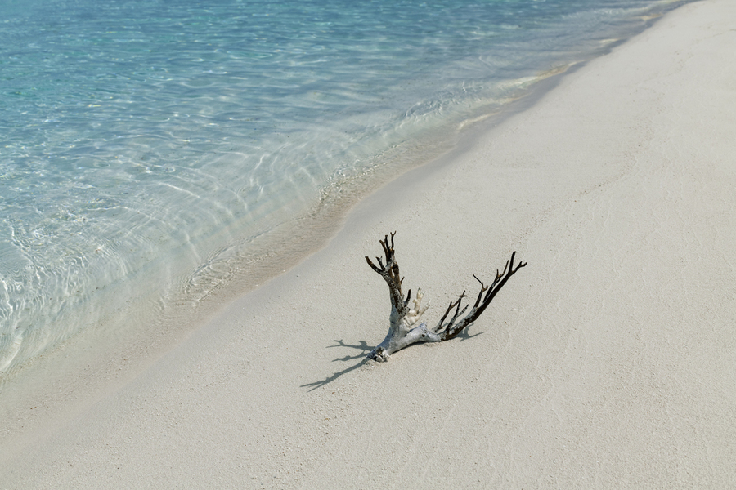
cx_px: 368
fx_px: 715
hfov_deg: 54.4
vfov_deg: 37.9
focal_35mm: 35
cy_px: 245
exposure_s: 1/500
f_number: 11
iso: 200
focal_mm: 35
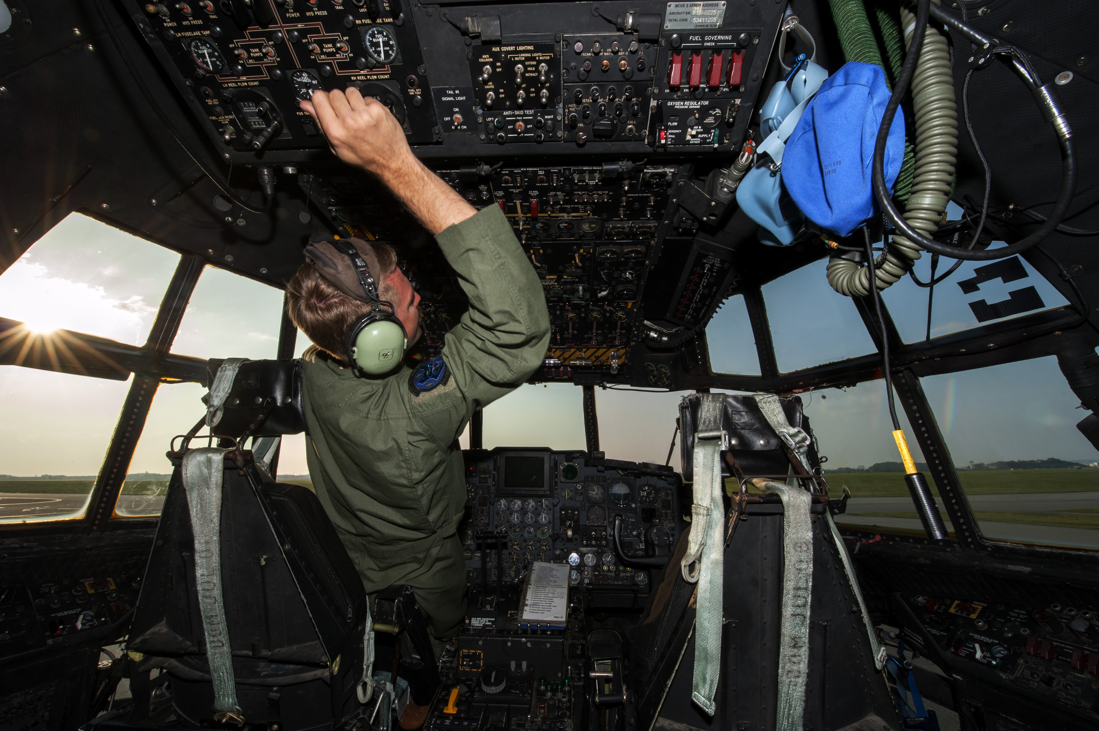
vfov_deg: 81.1
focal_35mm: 14
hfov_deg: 104.3
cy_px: 366
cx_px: 550
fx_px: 427
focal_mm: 14
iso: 400
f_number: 22
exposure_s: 1/125
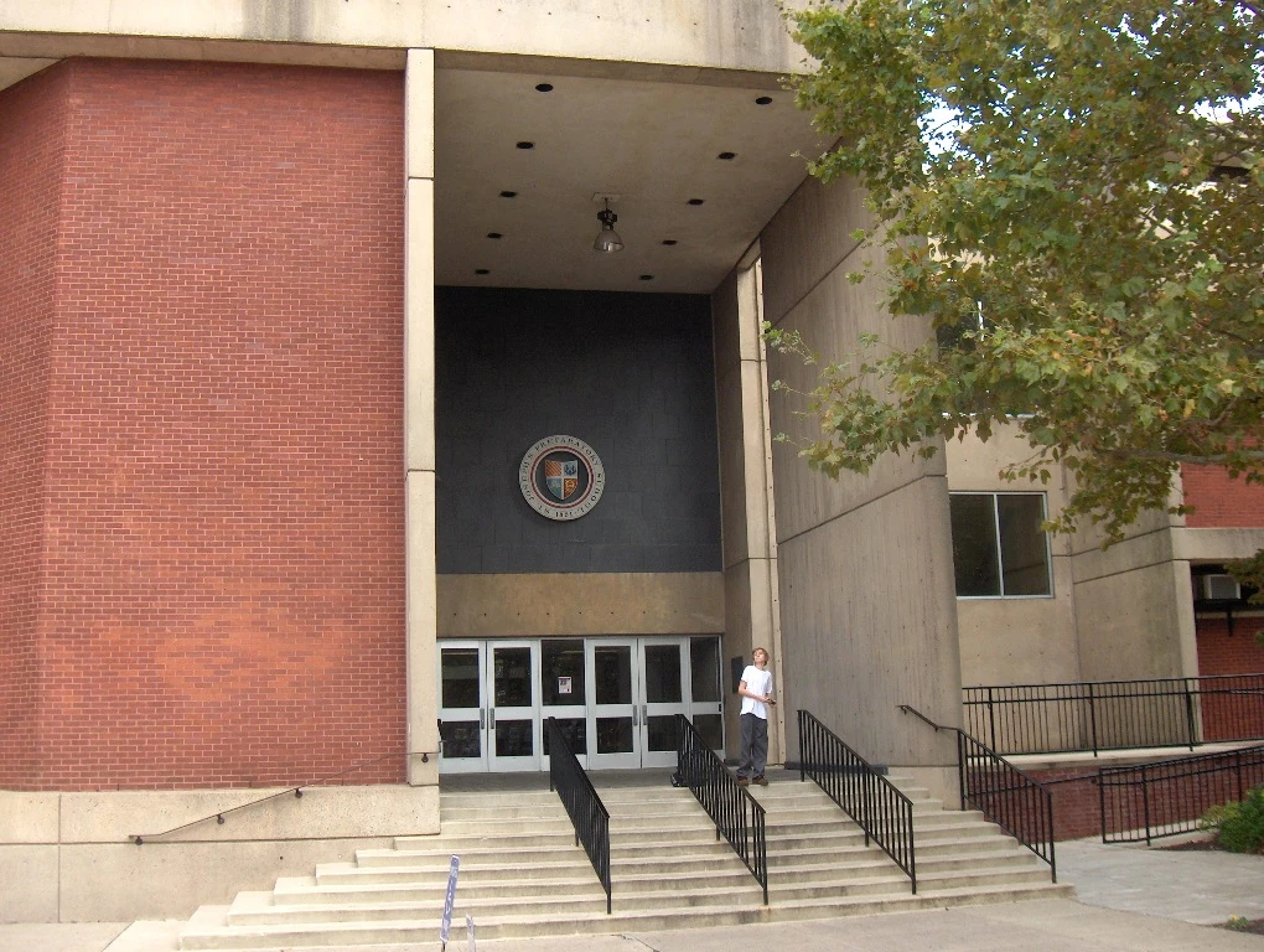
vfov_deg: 36.9
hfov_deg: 47.8
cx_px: 632
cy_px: 476
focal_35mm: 39
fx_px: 1426
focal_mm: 8
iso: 100
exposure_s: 1/351
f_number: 2.8
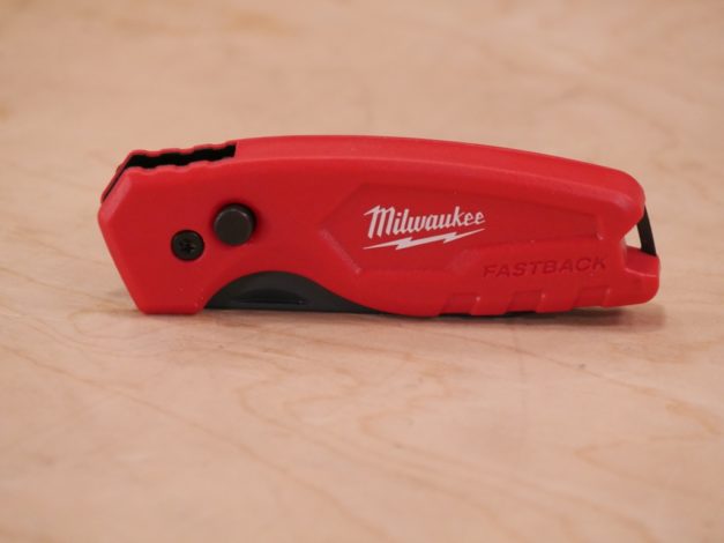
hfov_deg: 7.1
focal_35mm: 280
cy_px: 272
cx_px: 362
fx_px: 5855
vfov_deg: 5.3
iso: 3200
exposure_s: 1/200
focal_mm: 140
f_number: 5.6
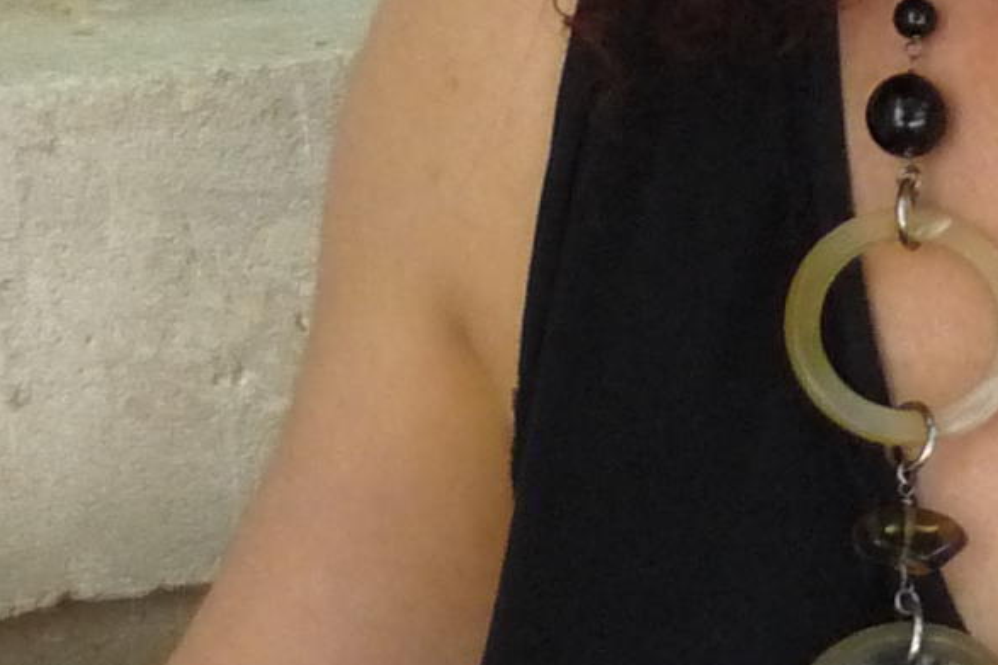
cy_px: -503
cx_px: 745
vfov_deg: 9.1
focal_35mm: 145
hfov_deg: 14.1
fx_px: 4018
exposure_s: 1/250
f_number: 2.8
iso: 400
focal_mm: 5.5
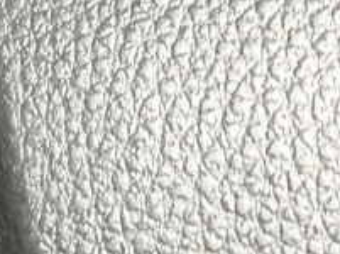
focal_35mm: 245
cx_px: -431
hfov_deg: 7.6
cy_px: 242
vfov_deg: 6.0
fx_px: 2402
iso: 250
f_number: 1.78
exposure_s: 1/40
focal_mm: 6.86
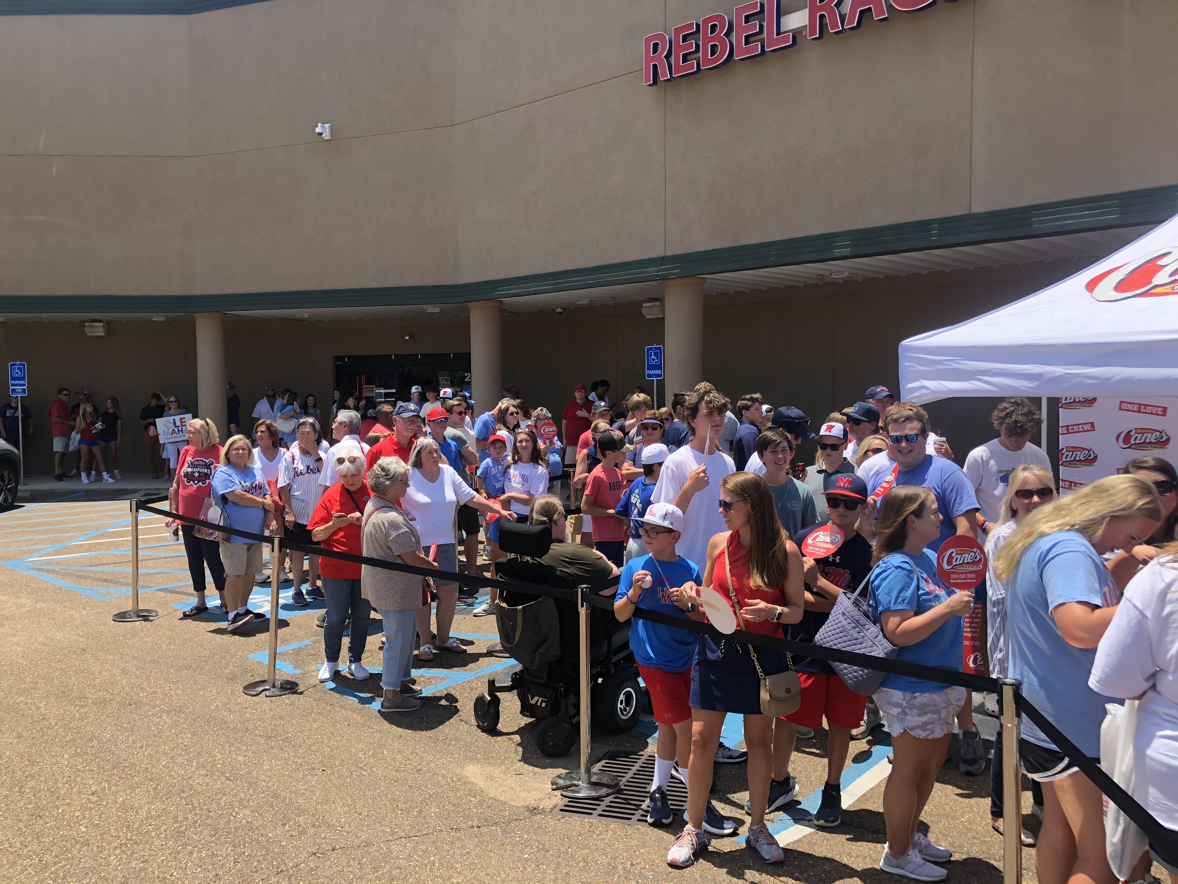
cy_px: 442
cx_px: 589
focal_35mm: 28
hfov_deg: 63.4
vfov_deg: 49.7
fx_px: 953
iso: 20
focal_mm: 3.99
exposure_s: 1/1043
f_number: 1.8
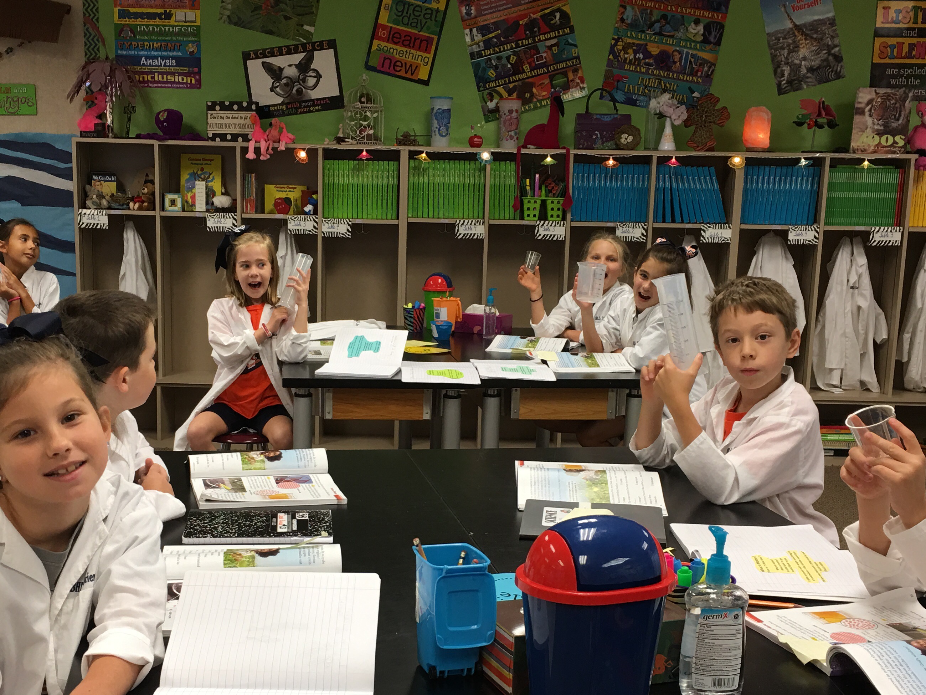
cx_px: 416
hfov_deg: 42.0
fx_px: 1204
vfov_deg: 32.0
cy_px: 440
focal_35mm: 45
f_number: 2.2
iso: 25
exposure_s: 1/15
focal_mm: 4.15
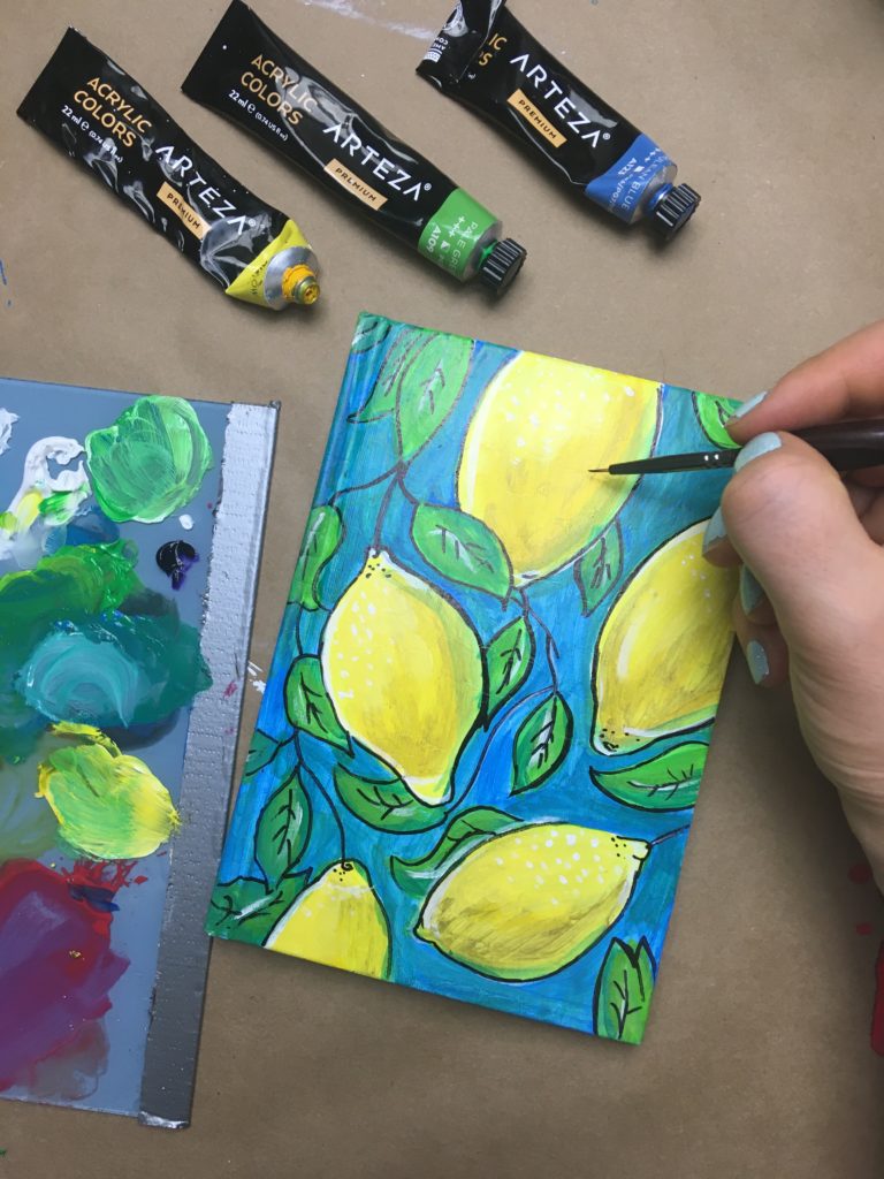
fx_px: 987
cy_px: 590
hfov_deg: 48.2
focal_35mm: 29
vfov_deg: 61.7
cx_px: 442
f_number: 2.2
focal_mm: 4.15
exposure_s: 1/30
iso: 32
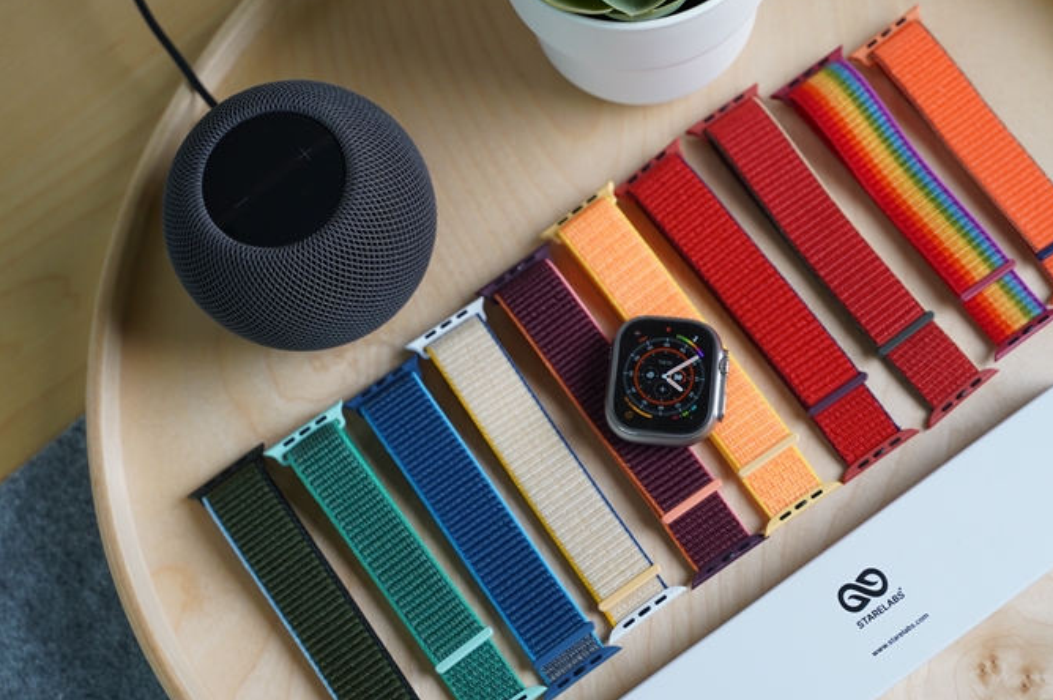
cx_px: 579
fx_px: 1578
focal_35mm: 54
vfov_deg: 25.0
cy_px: 363
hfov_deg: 36.9
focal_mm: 48
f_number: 4
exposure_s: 1/160
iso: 1250
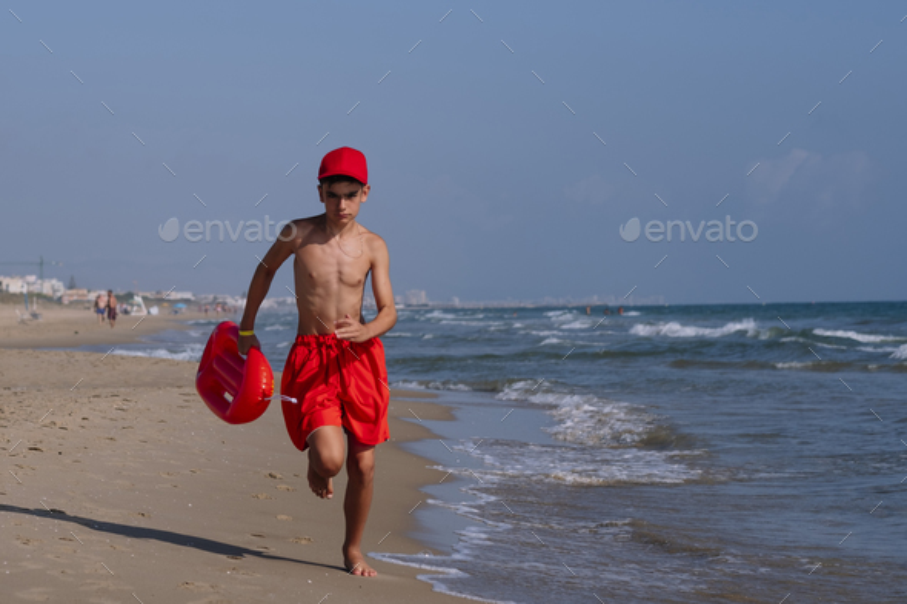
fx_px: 2116
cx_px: 454
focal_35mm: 84
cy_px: 302
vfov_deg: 16.3
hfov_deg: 24.2
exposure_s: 1/4000
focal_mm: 56
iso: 100
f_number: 3.6
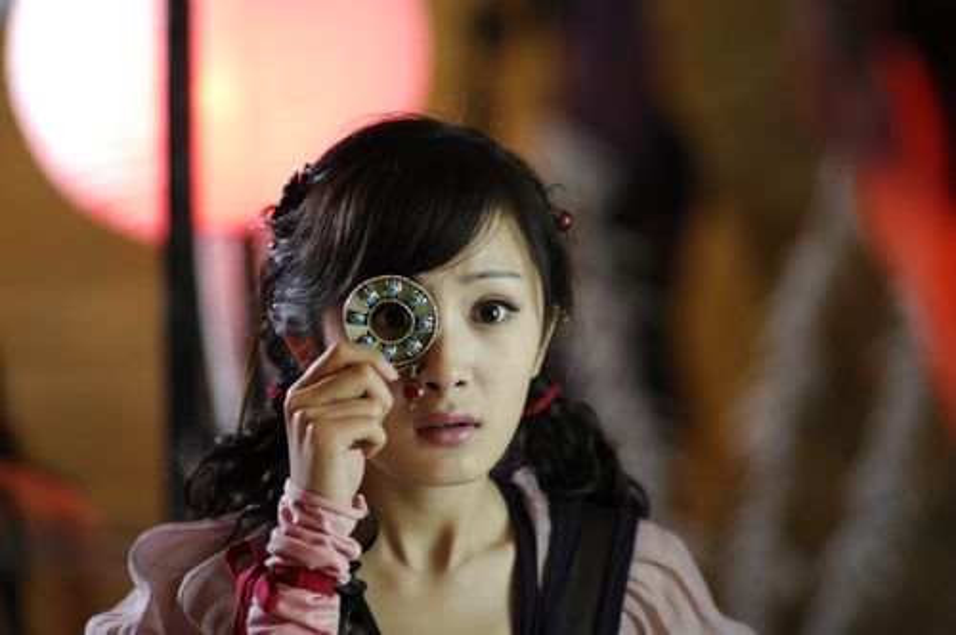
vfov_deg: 10.7
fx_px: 3381
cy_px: 318
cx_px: 478
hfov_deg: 16.1
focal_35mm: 128
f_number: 1.4
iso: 640
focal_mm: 85
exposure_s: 1/40
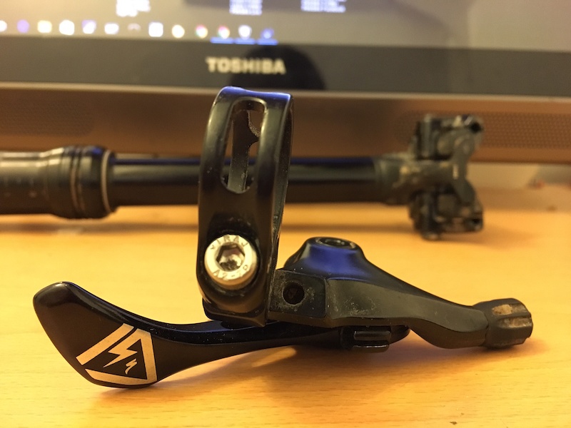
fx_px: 478
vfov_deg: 48.2
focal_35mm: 29
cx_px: 286
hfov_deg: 61.7
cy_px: 214
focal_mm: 4.15
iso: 320
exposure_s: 1/17
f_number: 2.2
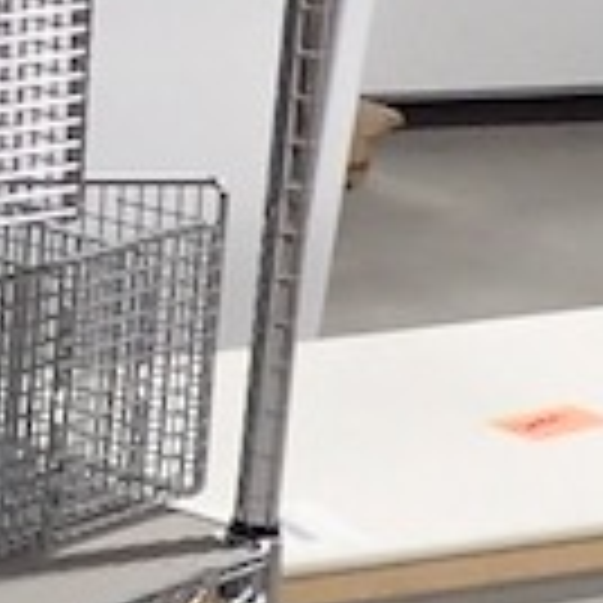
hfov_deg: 6.5
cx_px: -972
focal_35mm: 253
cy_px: 14
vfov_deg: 6.9
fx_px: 4986
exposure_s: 1/30
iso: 320
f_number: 2.3
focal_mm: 5.5
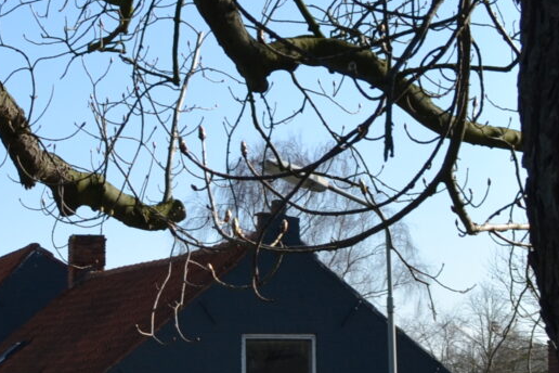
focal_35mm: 119
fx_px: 1848
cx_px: -239
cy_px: 318
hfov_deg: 16.0
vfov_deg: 11.5
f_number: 7.1
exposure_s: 1/200
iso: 100
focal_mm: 20
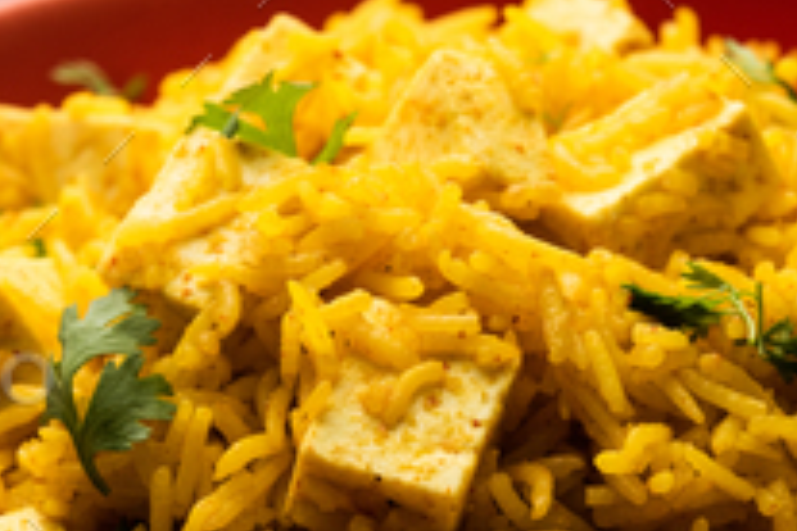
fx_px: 3785
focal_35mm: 171
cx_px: 447
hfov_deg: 12.0
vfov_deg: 8.0
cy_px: 558
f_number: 8
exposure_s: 1/125
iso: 160
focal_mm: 60
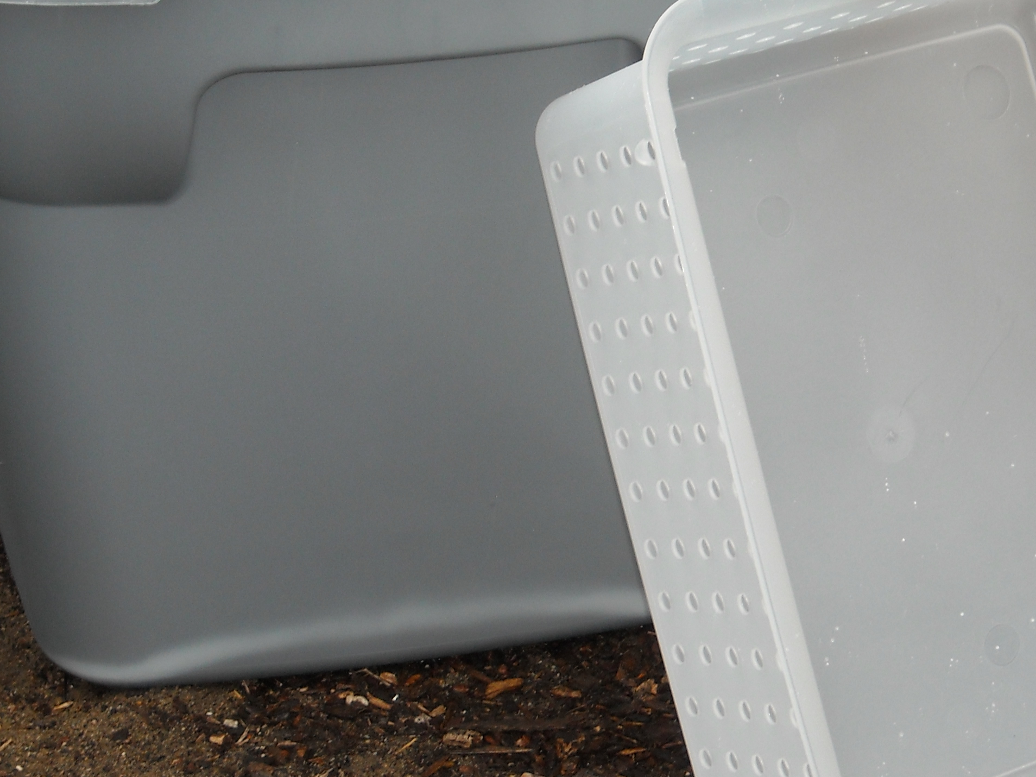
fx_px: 3891
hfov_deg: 15.2
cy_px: 296
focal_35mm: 130
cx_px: 549
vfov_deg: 11.4
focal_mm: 12.3
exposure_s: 1/125
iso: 100
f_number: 3.9
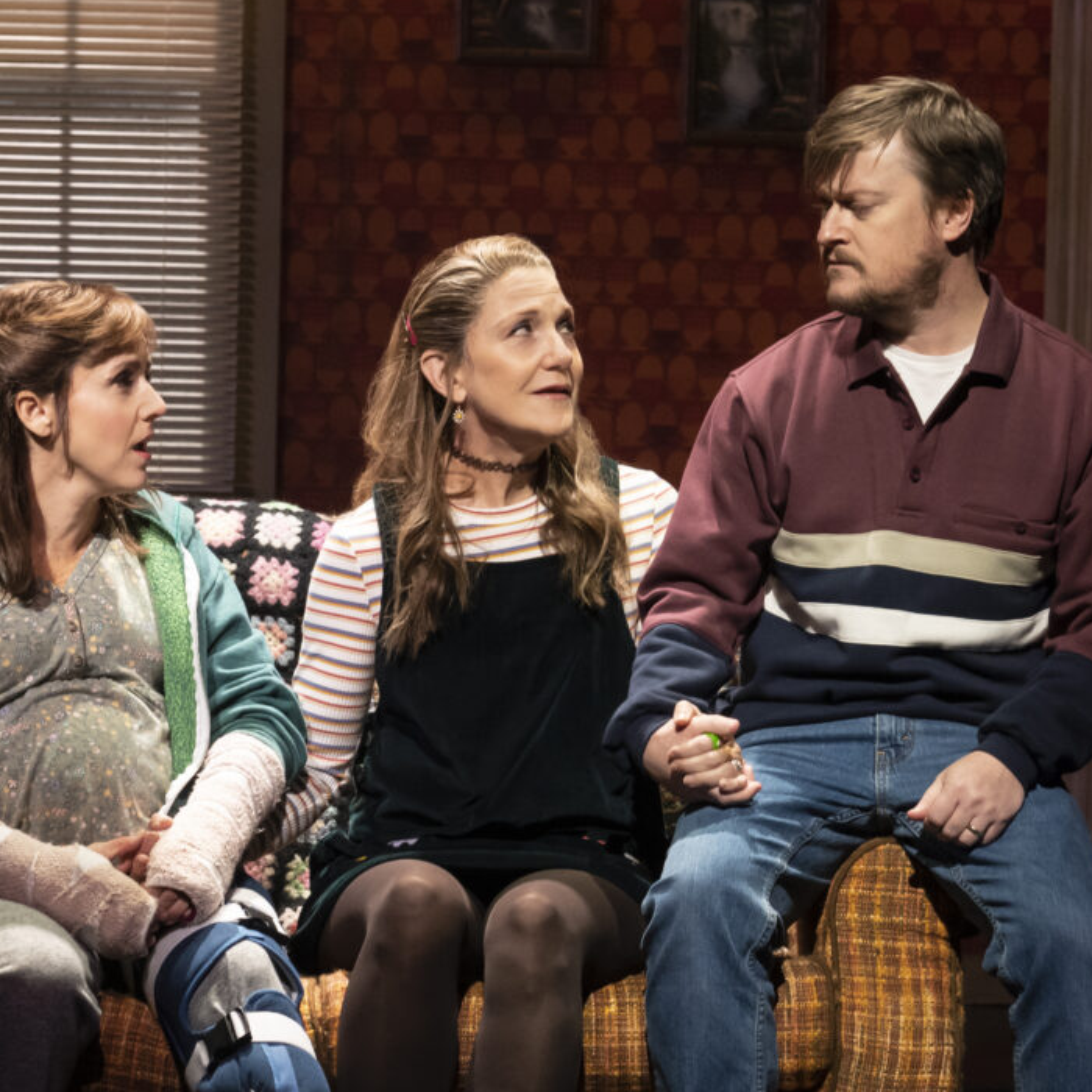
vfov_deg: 9.7
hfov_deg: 9.7
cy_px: 718
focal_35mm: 181
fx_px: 6460
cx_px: 399
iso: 3200
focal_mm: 97
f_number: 7.1
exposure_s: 1/100
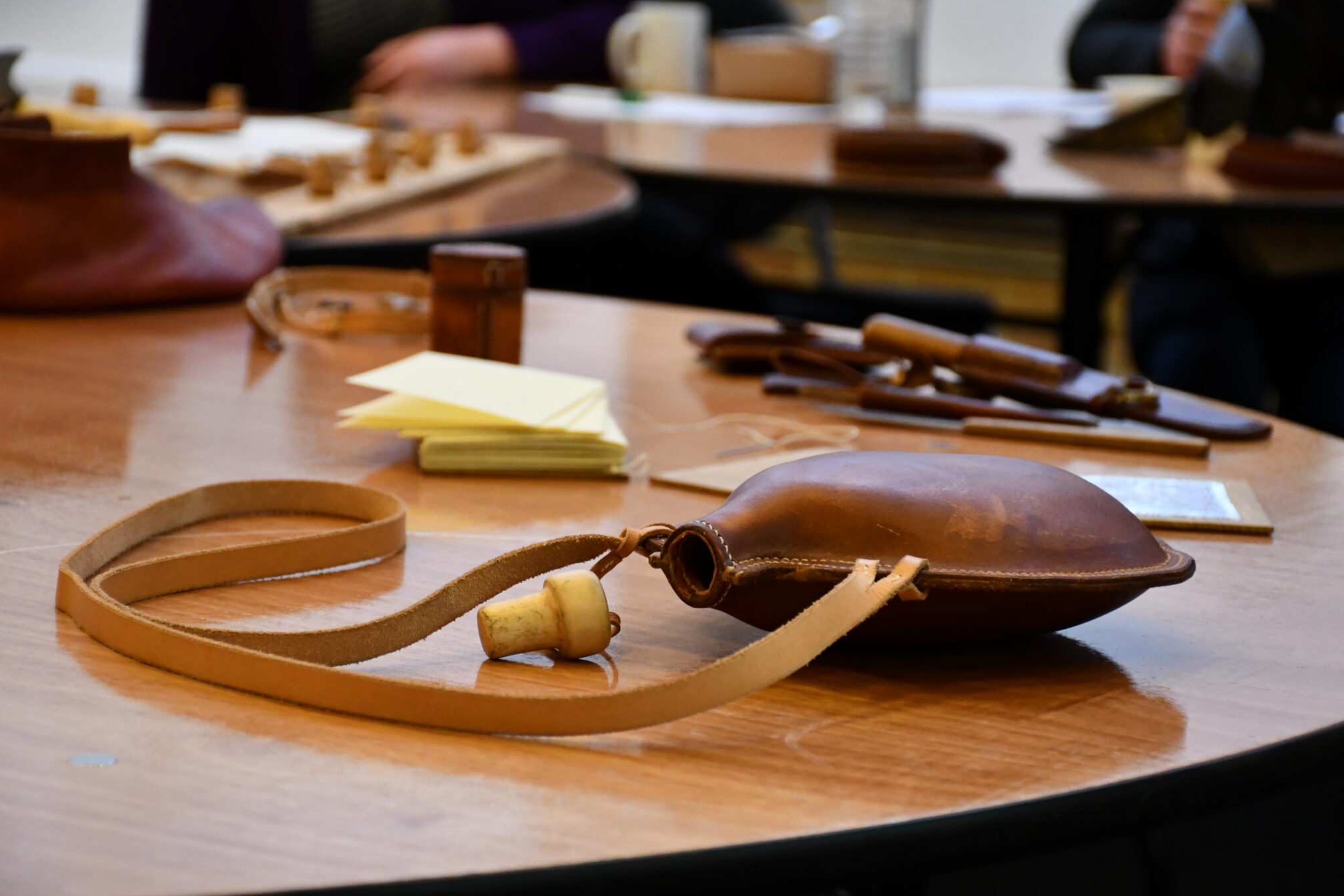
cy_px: 450
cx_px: 670
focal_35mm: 100
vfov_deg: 13.7
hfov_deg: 20.4
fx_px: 3734
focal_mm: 66
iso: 3200
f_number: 5
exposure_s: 1/100
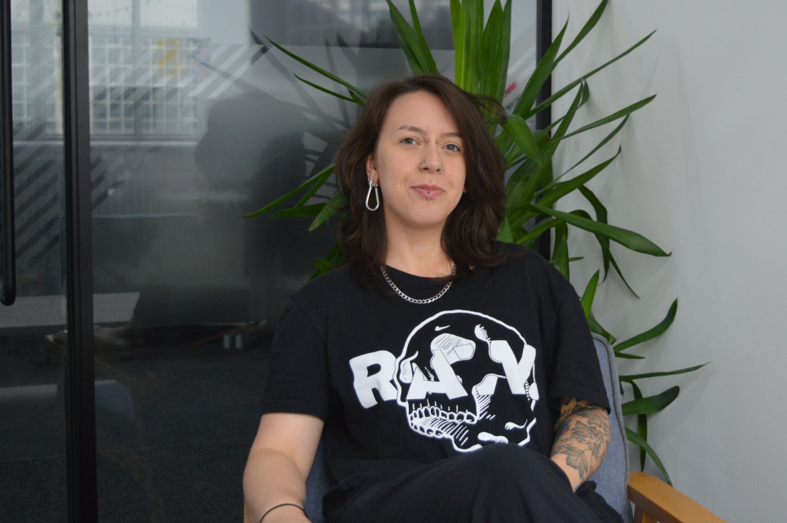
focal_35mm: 58
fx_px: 1267
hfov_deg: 34.5
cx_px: 443
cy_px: 242
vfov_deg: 23.3
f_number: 4.5
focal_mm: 34
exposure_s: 1/60
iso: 900
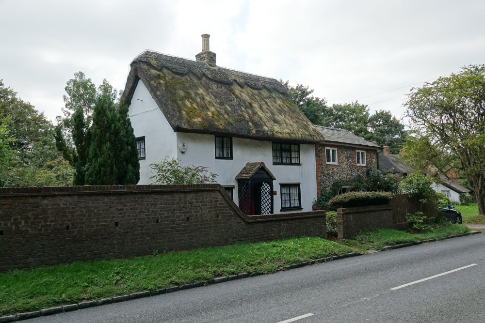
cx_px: 242
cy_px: 162
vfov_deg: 40.0
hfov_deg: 57.2
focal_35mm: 33
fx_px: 445
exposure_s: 1/250
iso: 100
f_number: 4
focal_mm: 12.04
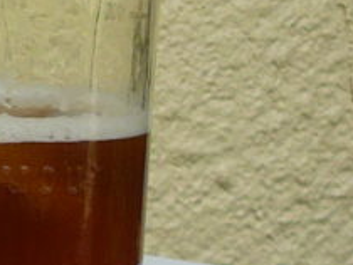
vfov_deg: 8.2
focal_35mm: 180
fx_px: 1838
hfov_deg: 9.8
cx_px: -456
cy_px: 44
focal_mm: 5.2
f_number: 2.8
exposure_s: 1/200
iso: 80
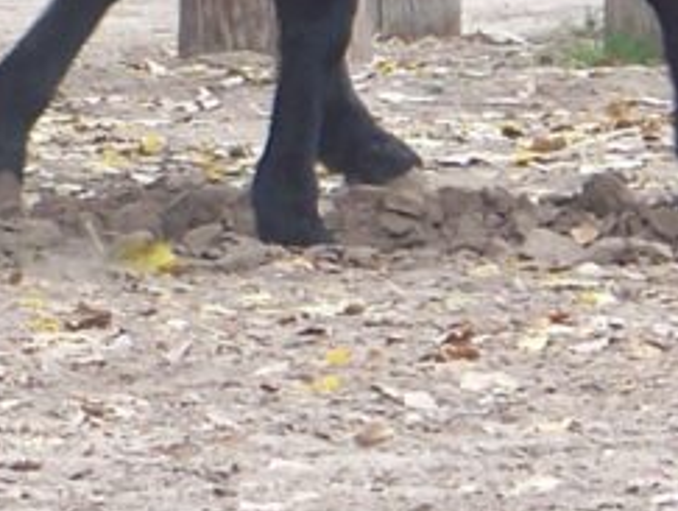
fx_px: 22773
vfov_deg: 1.3
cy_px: -547
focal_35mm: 1161
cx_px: -254
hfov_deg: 1.7
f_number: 3.6
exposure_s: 1/160
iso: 64
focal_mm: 29.3
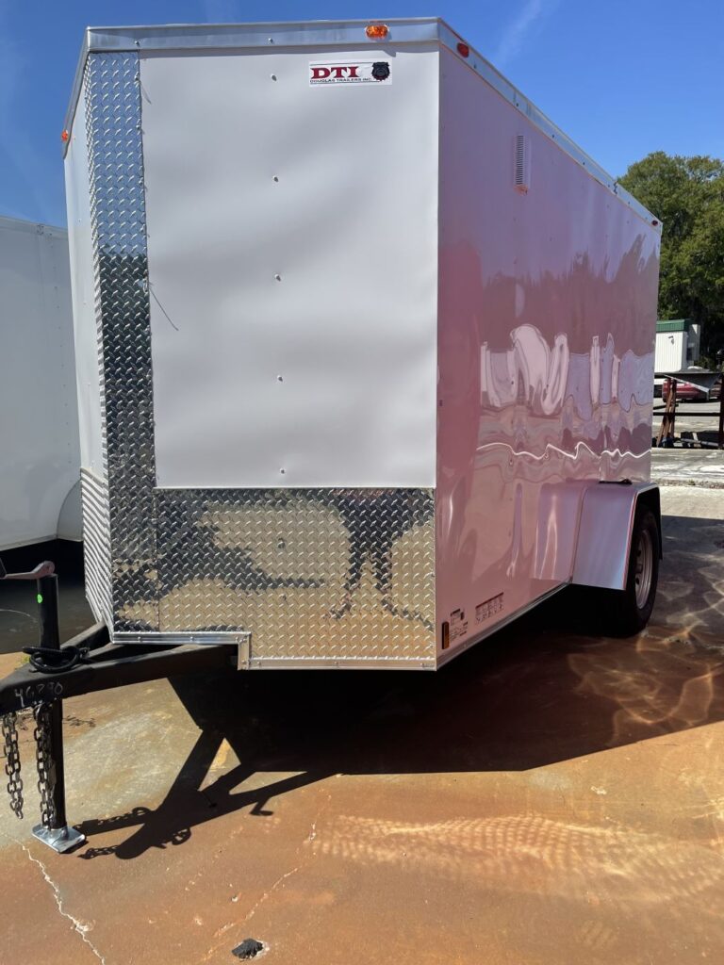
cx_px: 362
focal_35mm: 26
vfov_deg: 67.3
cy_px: 482
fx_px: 725
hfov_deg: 53.1
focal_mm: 5.1
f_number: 1.6
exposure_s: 1/4202
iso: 32
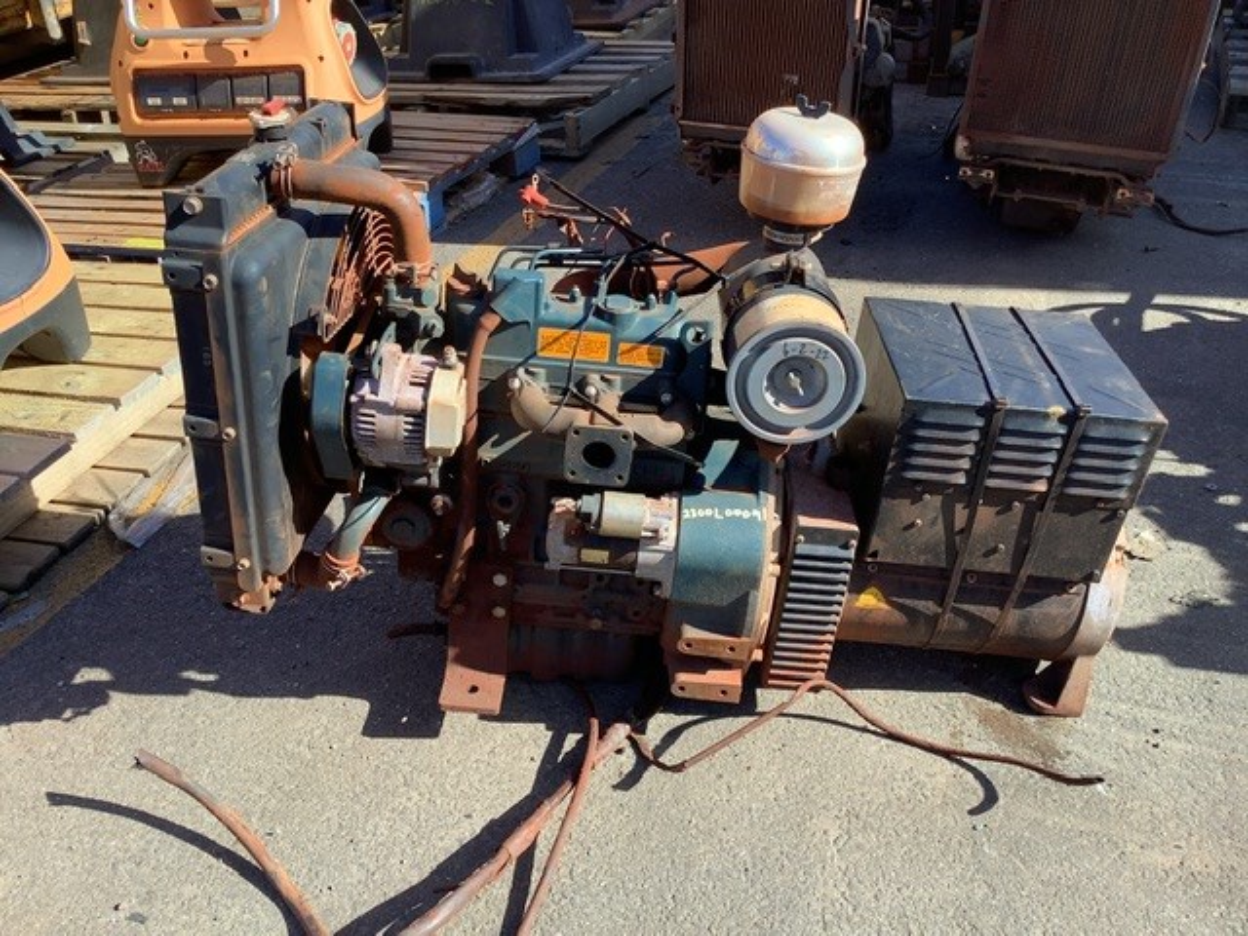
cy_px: 468
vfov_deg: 45.4
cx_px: 624
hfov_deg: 58.4
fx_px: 1118
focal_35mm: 31
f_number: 2.4
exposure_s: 1/338
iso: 25
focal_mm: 3.3
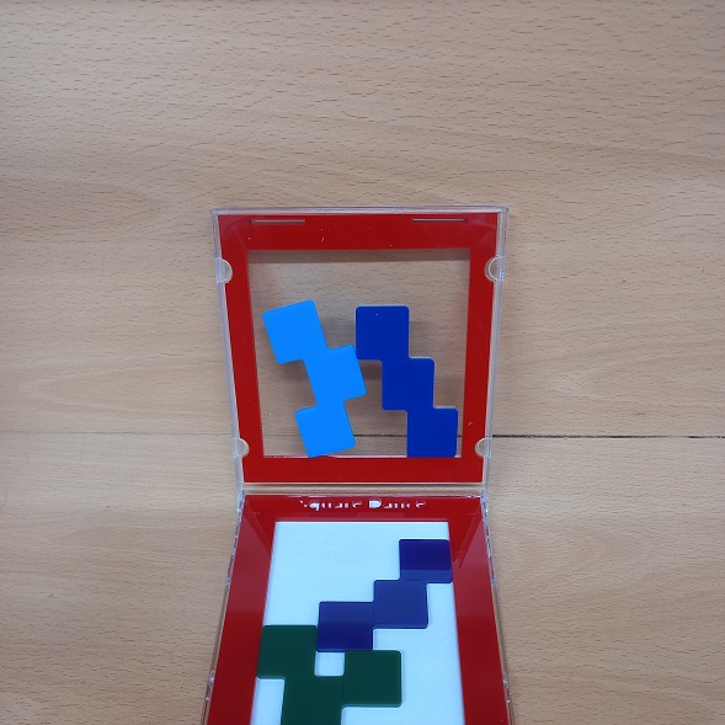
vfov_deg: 53.0
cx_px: 362
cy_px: 483
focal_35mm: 30
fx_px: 711
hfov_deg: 54.0
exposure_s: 1/40
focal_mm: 4.6
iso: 200
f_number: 2
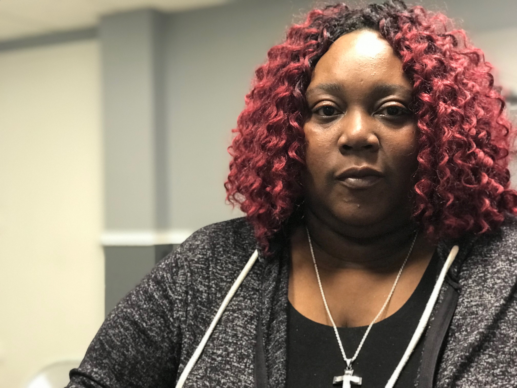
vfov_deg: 25.7
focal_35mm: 57
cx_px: 258
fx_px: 851
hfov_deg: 33.8
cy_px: 194
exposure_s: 1/60
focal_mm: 6.6
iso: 640
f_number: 2.8
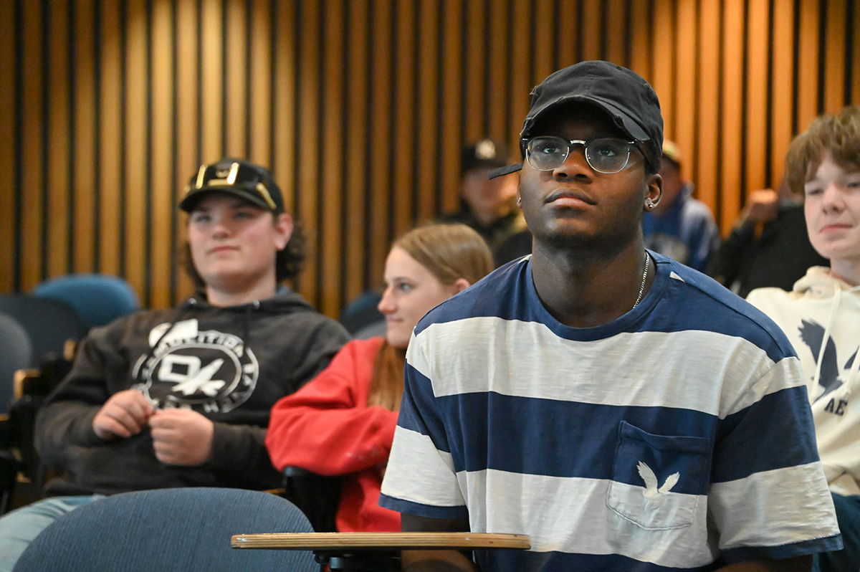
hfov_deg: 15.2
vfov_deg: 10.1
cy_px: 286
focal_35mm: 135
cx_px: 430
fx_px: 3222
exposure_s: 1/125
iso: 22800
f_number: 5.6
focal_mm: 135
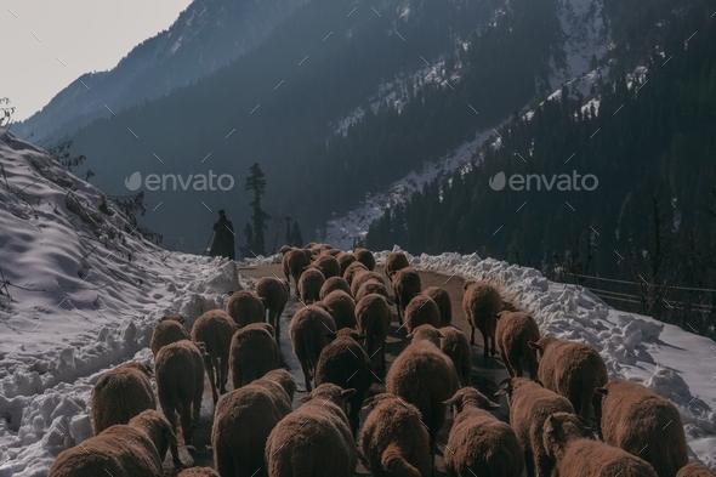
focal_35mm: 45
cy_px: 238
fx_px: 895
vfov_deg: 29.8
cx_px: 358
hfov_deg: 43.6
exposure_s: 1/4000
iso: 400
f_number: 4
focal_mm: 30
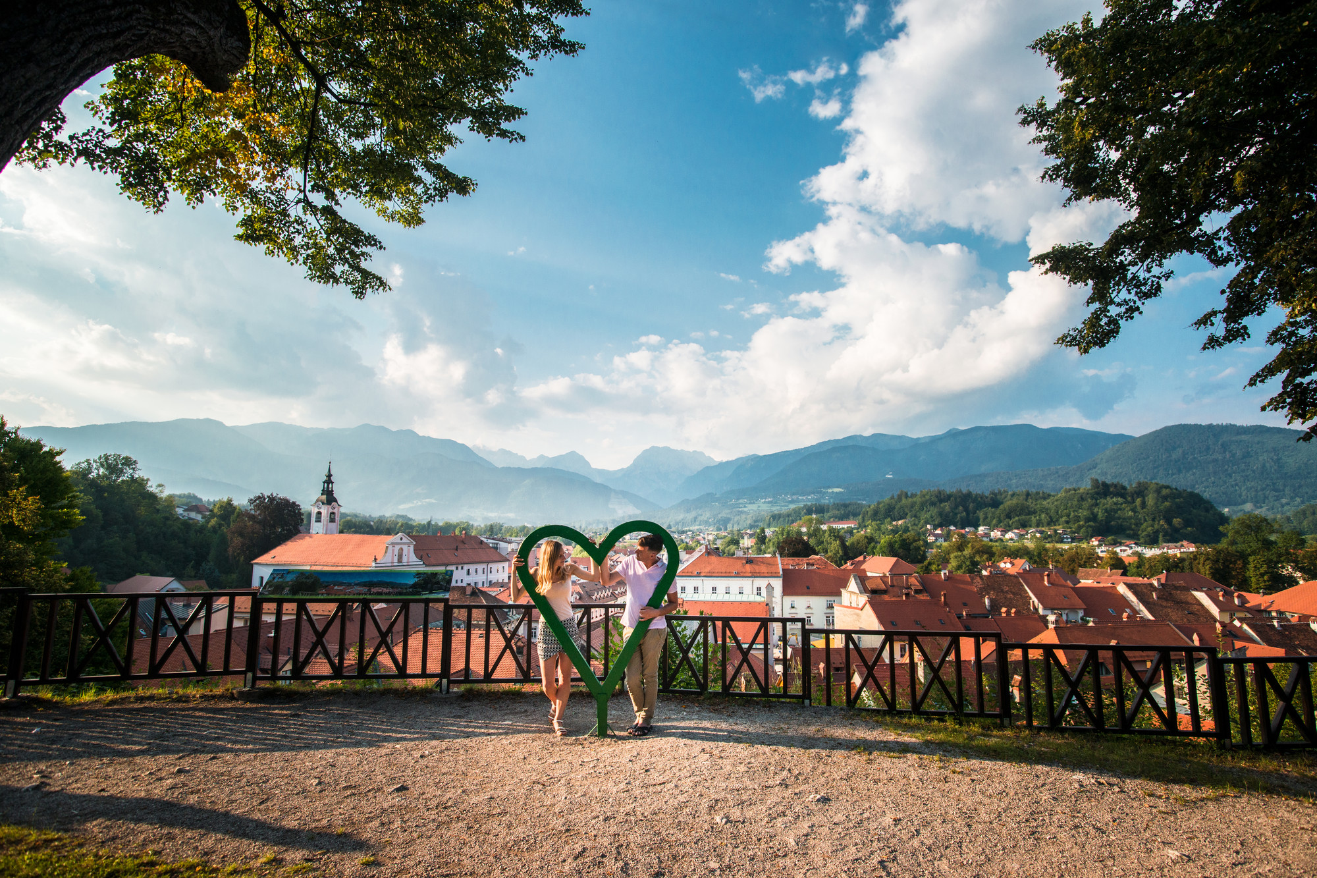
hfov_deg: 86.9
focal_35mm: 19
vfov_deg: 64.5
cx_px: 658
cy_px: 439
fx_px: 695
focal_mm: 19
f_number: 6.3
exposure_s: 1/2000
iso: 400
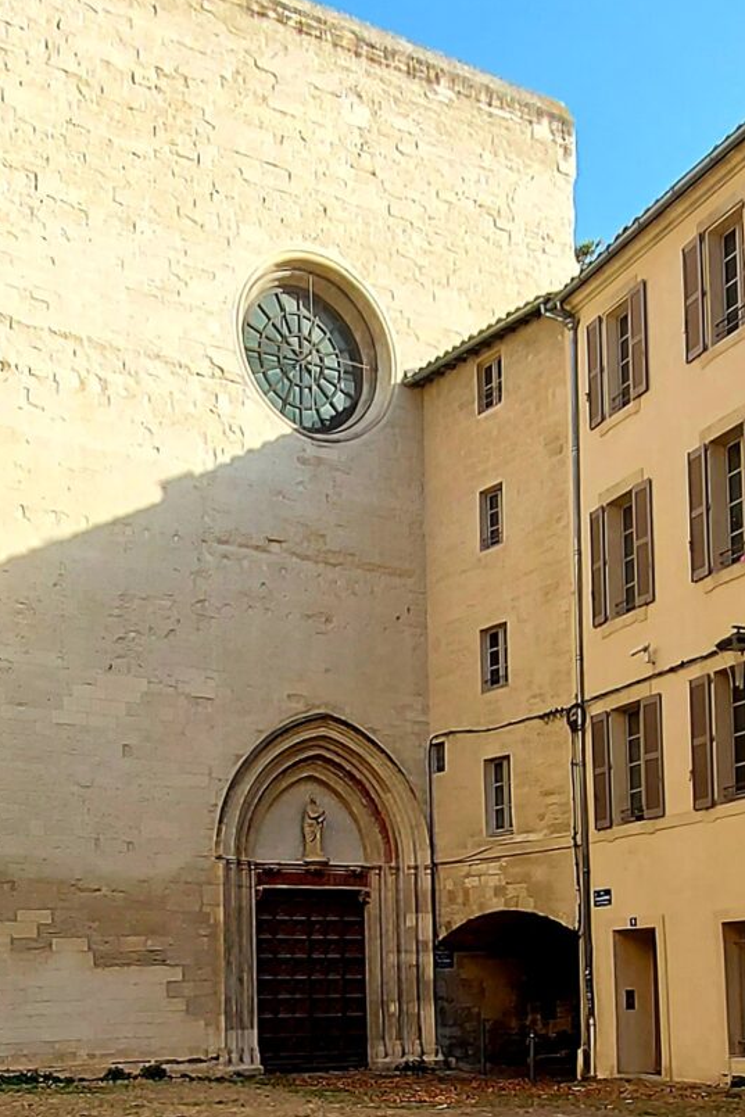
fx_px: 1334
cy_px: 923
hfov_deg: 31.0
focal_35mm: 43
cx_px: 258
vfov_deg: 42.9
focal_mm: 1.74
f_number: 2.2
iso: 50
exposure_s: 1/909
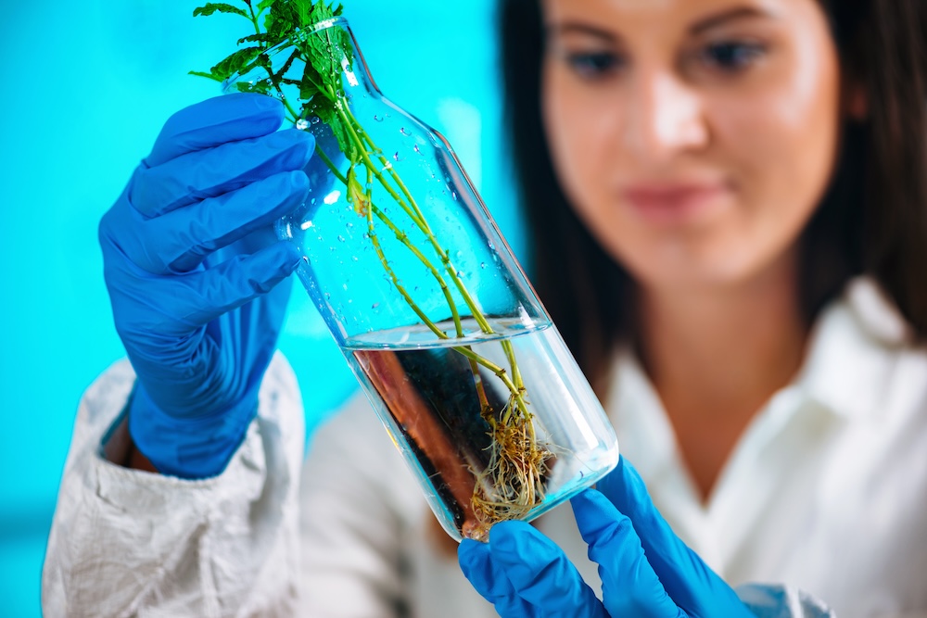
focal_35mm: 105
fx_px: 2704
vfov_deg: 13.0
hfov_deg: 19.5
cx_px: 464
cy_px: 309
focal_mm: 105
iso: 100
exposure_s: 1/160
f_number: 3.5
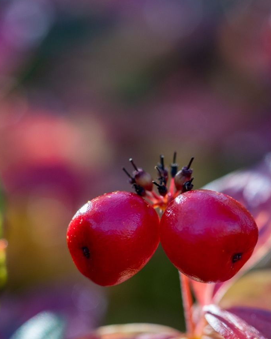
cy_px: 170
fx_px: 1775
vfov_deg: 10.9
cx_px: 251
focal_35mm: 177
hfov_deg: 8.7
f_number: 6.3
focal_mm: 100
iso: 800
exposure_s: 1/100
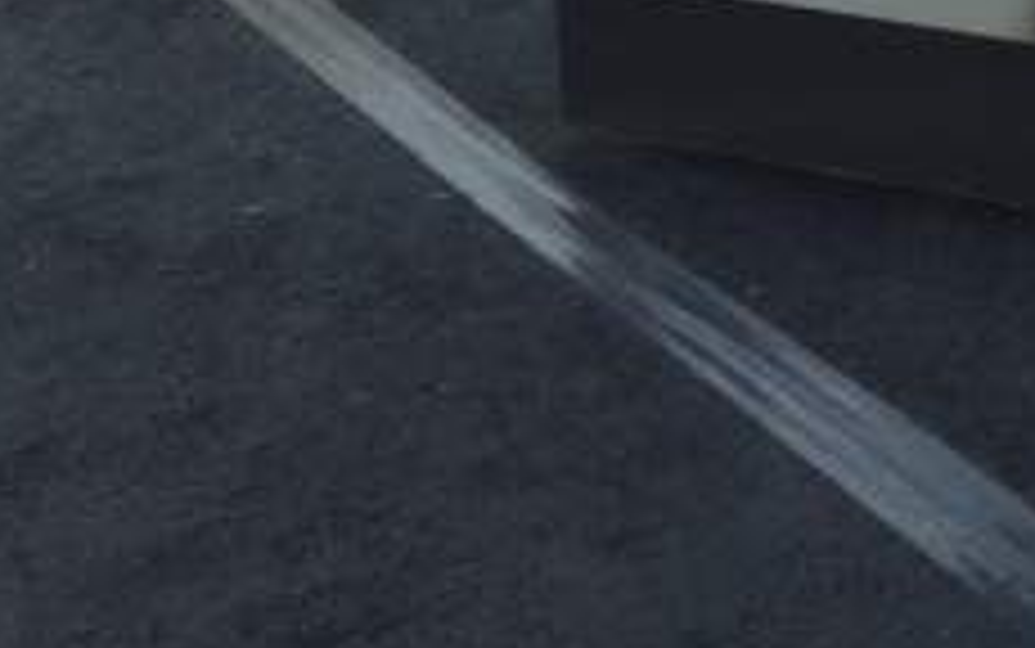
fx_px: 3866
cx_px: 2030
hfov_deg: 13.3
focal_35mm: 137
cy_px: -1062
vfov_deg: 8.5
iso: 32
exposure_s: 1/120
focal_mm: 4.15
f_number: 2.2
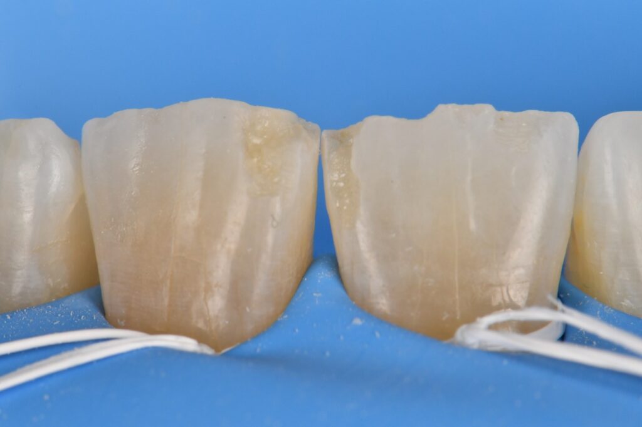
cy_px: 214
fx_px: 2799
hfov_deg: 13.1
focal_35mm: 157
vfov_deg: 8.7
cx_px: 321
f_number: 32
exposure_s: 1/160
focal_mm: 105
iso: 800
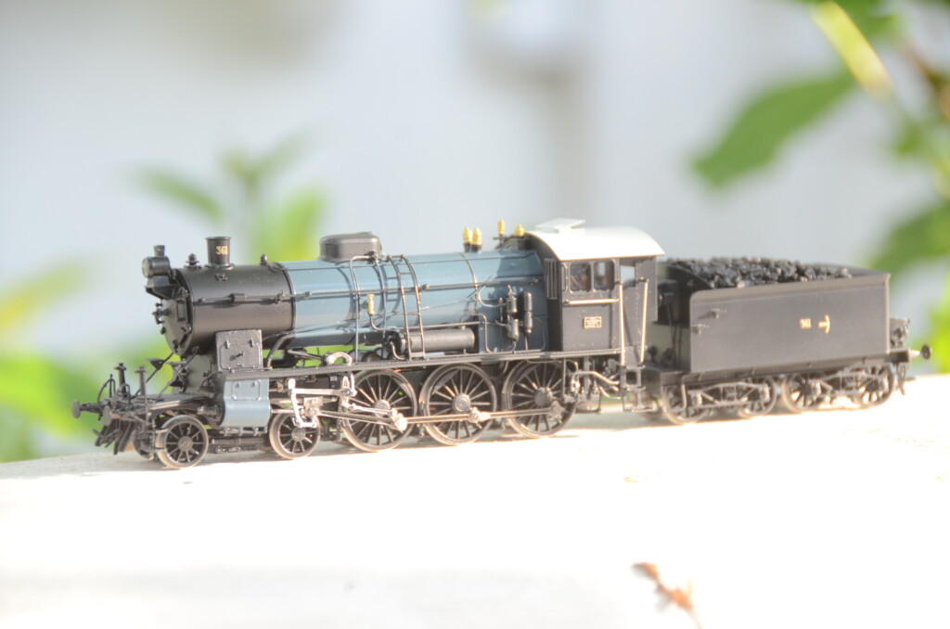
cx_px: 475
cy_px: 314
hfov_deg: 13.1
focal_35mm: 158
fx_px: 4147
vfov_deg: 8.7
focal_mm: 105
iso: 800
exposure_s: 1/250
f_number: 5.3
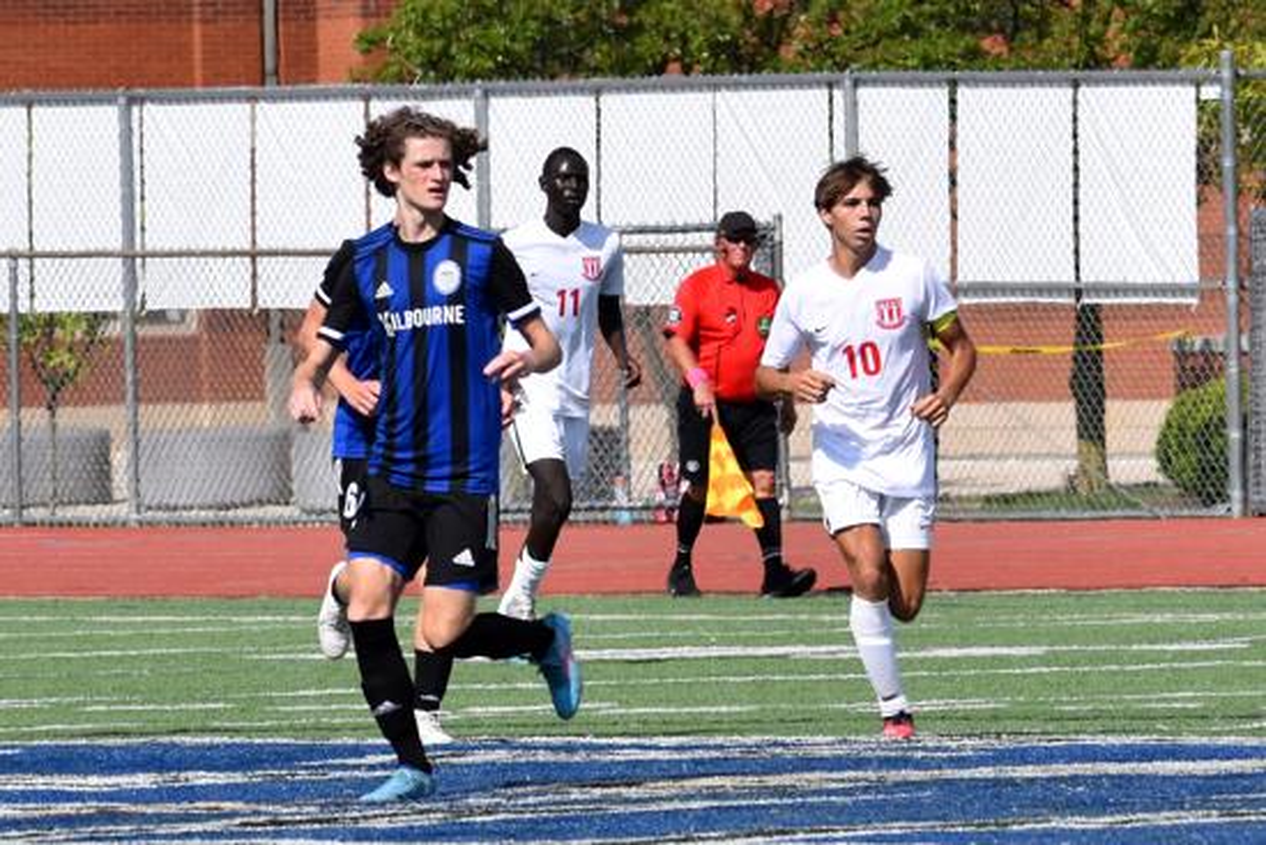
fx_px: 8706
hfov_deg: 8.3
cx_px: 633
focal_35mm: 248
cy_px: 422
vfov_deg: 5.6
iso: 400
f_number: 7.1
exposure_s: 1/2000
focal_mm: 165
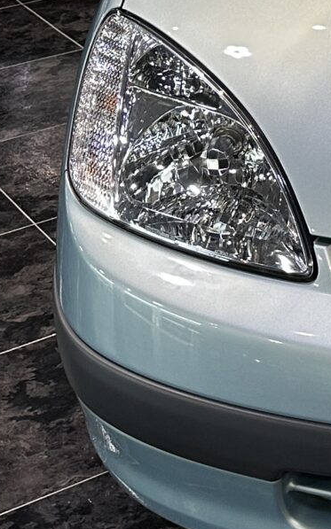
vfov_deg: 18.7
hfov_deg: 11.0
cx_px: 640
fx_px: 1574
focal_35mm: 109
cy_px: 24
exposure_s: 1/120
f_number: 1.78
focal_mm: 6.86
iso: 125
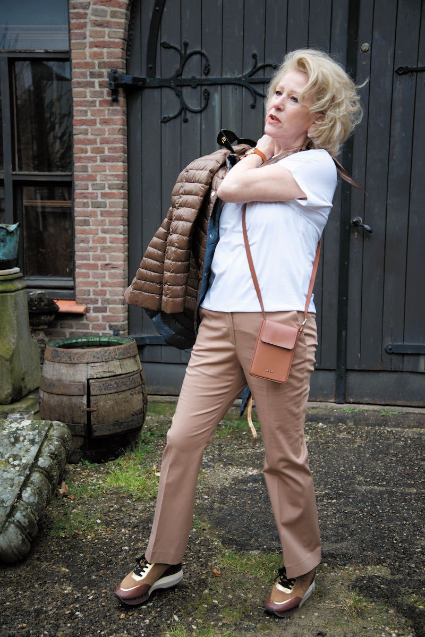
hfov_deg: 28.1
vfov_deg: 41.1
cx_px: 212
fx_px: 849
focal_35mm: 48
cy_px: 318
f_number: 4.2
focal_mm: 48
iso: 640
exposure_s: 1/640
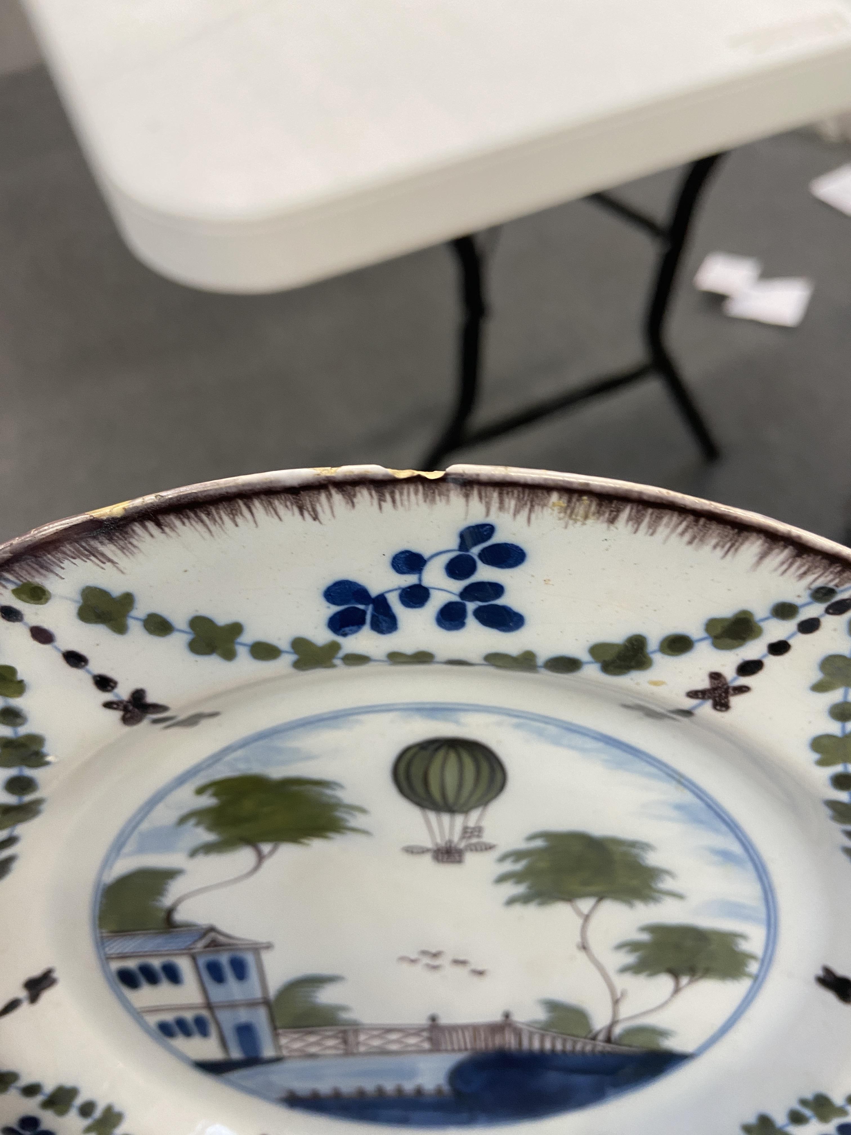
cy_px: 568
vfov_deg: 69.4
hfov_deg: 54.9
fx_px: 819
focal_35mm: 25
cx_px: 426
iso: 80
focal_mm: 4.25
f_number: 1.8
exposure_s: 1/50
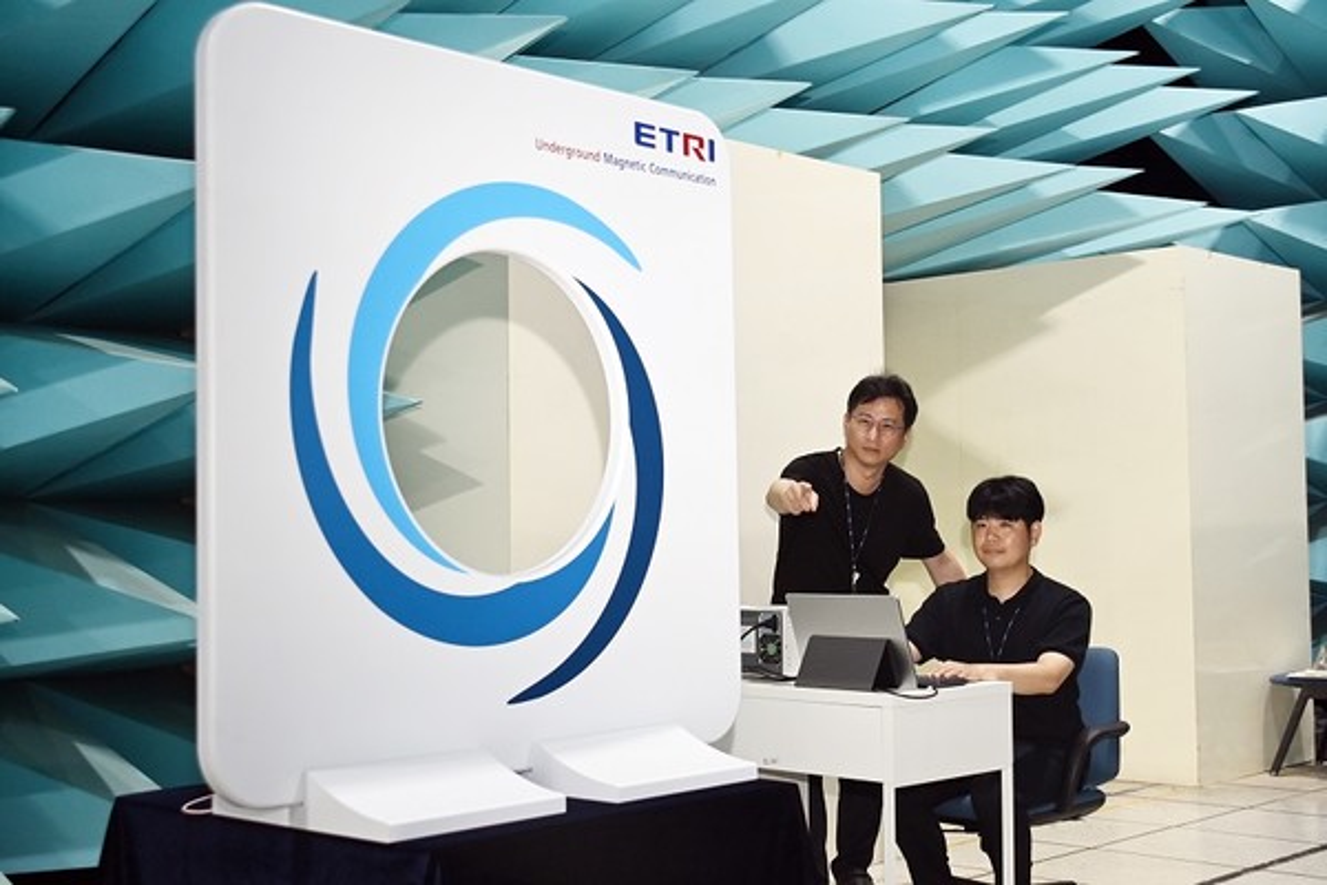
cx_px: 664
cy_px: 442
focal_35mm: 48
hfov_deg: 41.1
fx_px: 1769
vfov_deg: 28.1
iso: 1250
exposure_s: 1/50
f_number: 5
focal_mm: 32
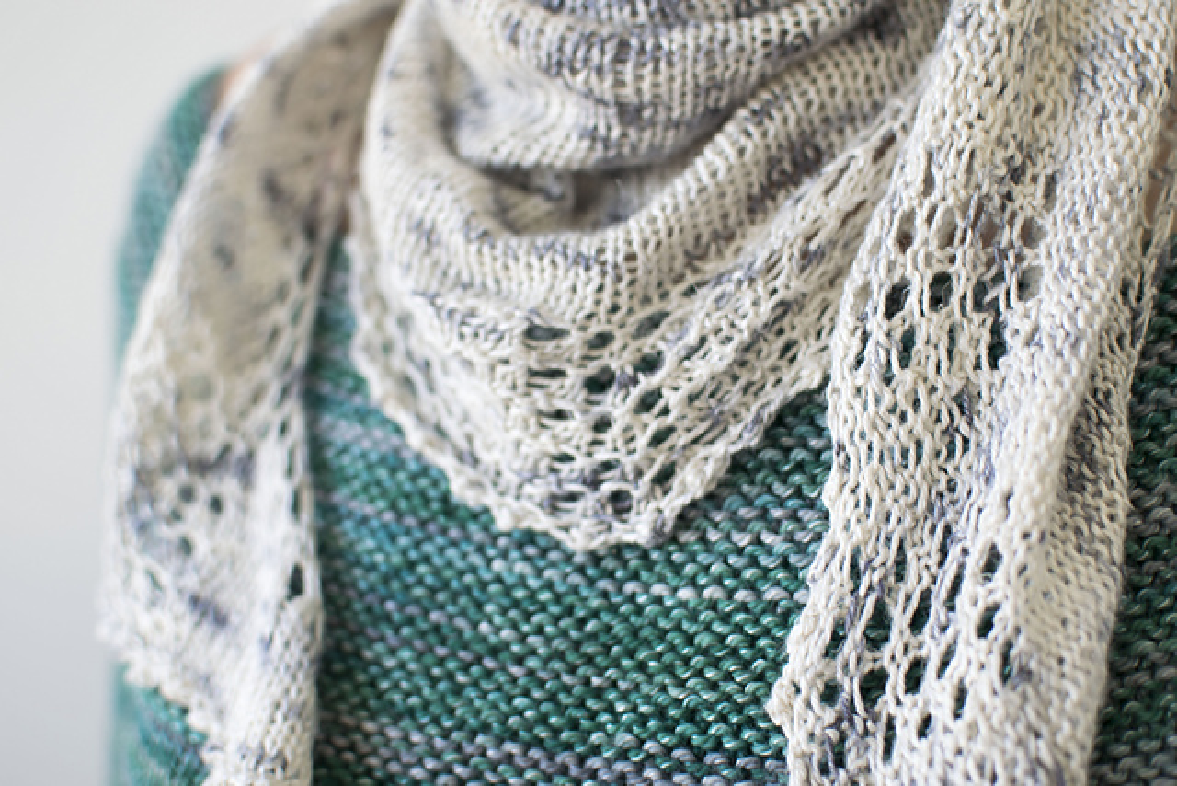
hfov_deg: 37.8
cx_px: 588
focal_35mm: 52
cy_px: 393
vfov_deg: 25.8
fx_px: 1717
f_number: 3.2
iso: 100
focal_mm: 35
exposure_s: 1/40
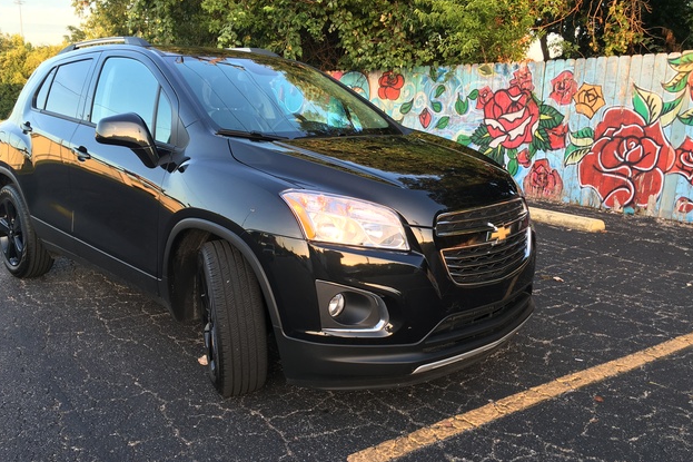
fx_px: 597
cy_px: 210
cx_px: 340
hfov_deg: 60.3
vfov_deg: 42.3
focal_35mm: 31
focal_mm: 4.15
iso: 25
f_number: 2.2
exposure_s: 1/40
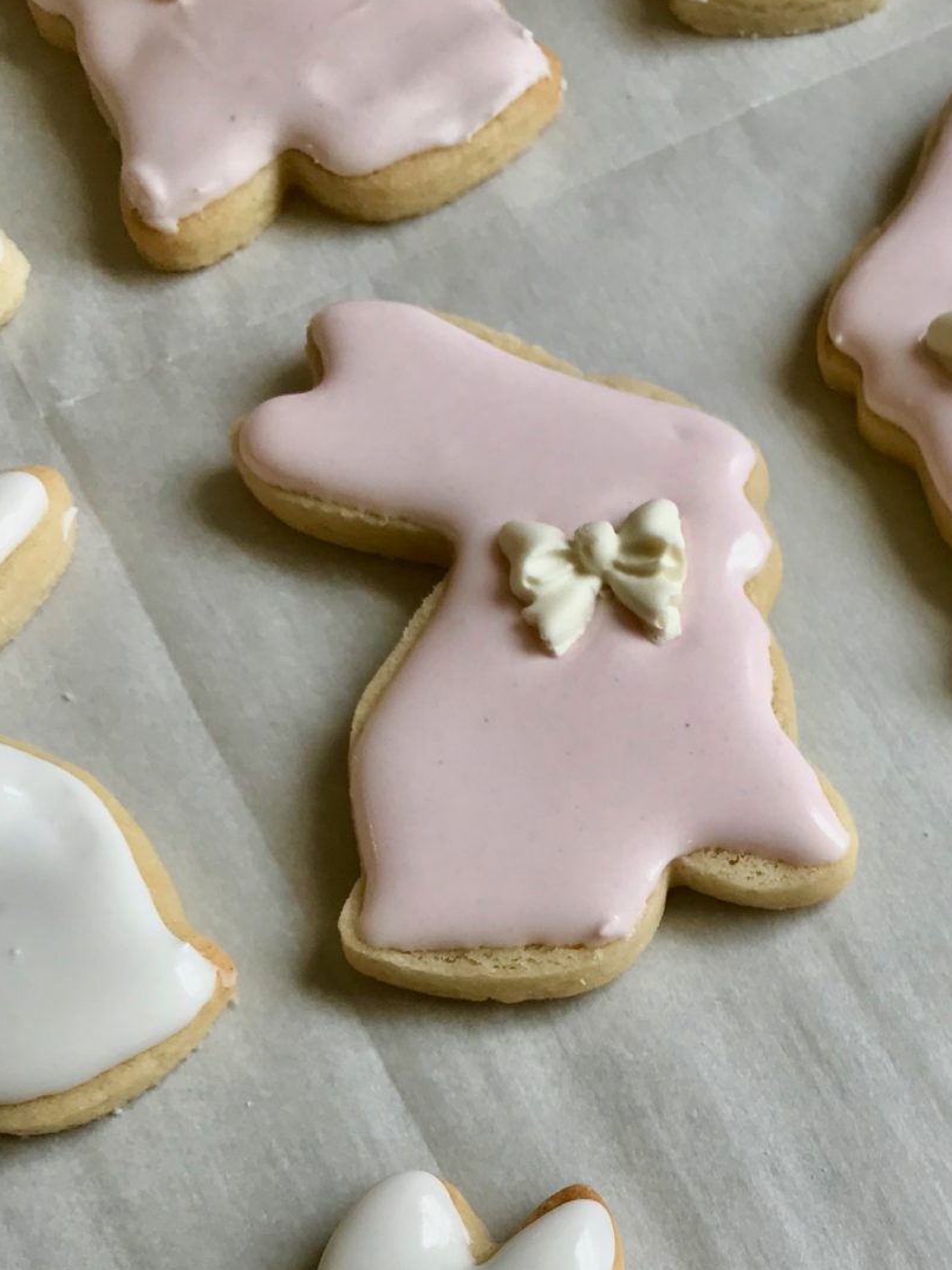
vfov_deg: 36.4
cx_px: 847
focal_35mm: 50
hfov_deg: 28.1
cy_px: 1085
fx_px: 1834
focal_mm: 3.99
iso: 20
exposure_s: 1/125
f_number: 1.8
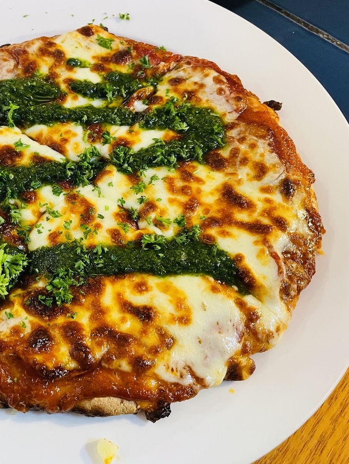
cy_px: 231
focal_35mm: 35
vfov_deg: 52.6
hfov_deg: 39.8
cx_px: 94
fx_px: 470
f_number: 1.6
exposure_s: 1/33
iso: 400
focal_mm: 4.2
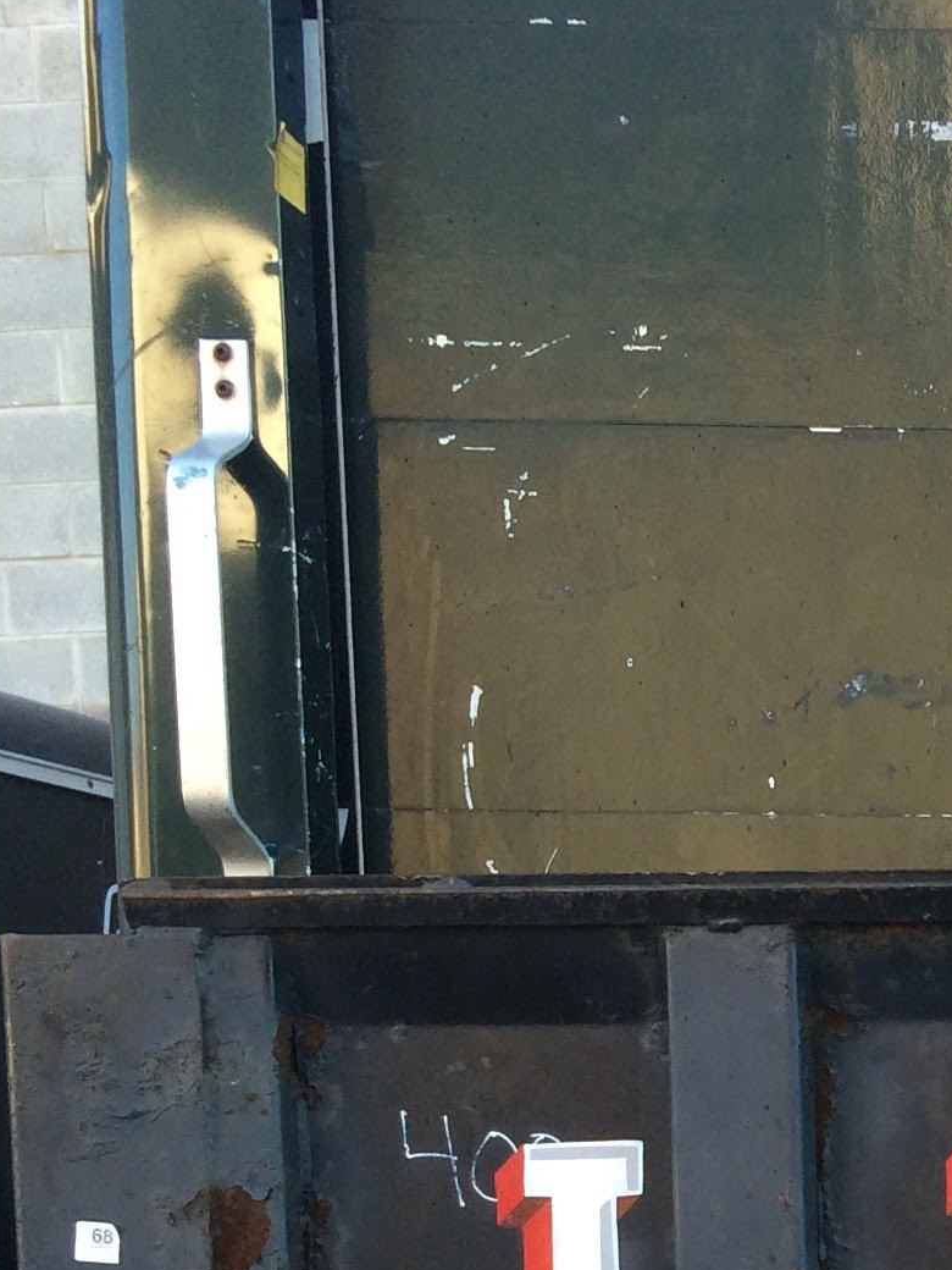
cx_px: 1706
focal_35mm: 91
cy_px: 1404
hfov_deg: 14.3
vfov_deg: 20.5
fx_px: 3337
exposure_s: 1/120
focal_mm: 4.15
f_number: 2.2
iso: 50
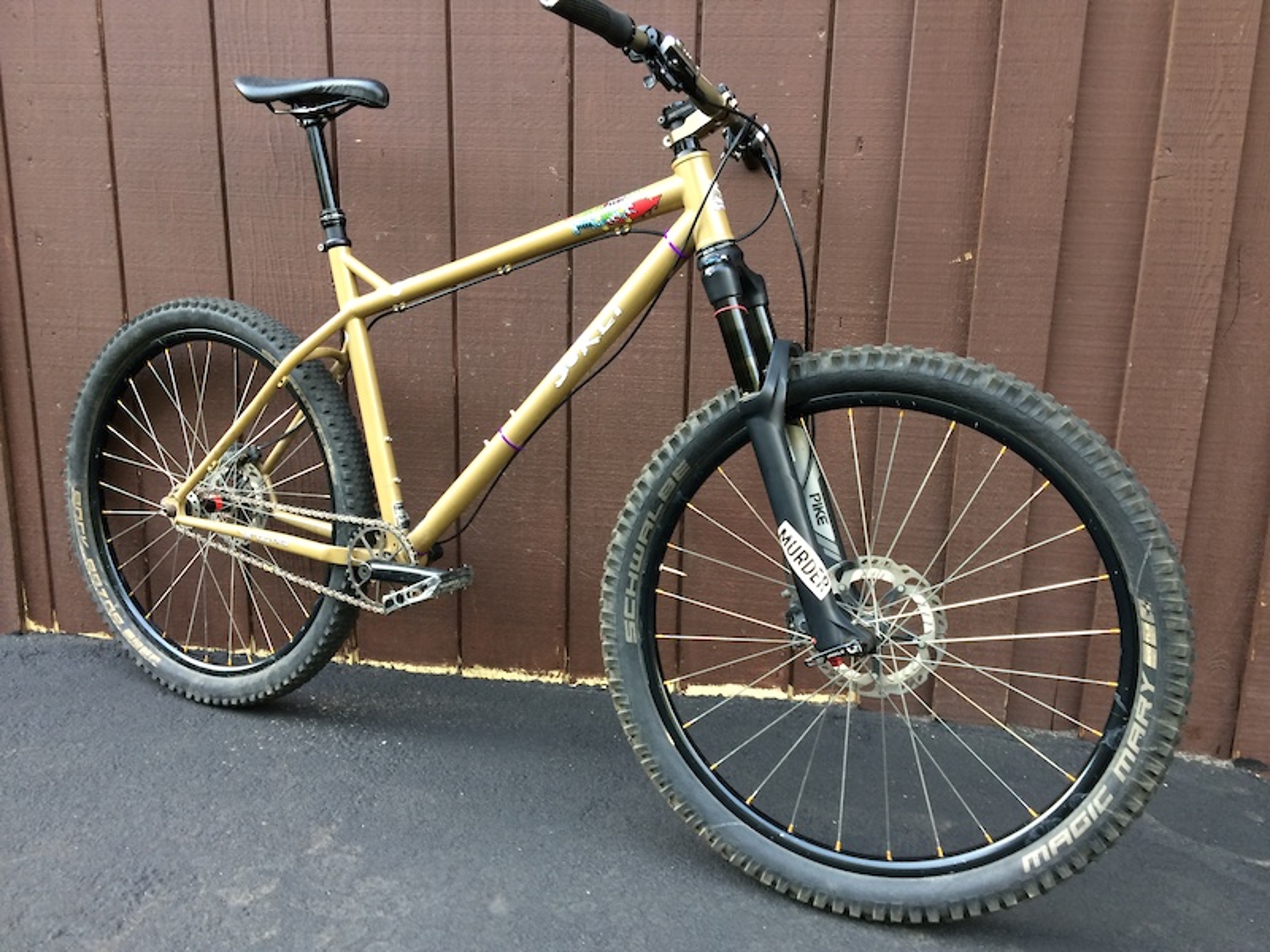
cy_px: 476
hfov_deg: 61.7
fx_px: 1064
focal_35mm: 29
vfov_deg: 48.2
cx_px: 635
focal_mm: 4.15
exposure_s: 1/30
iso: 80
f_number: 2.2
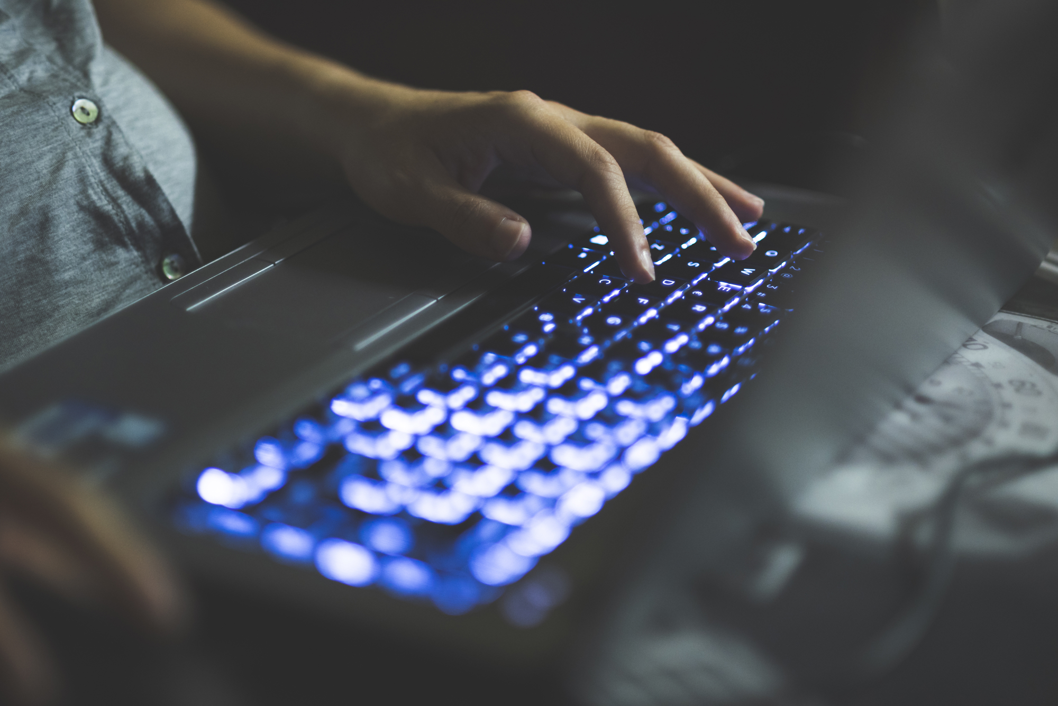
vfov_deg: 16.1
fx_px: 2499
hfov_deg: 23.9
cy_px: 353
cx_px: 529
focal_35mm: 85
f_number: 1.8
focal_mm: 85
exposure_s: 1/100
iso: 800
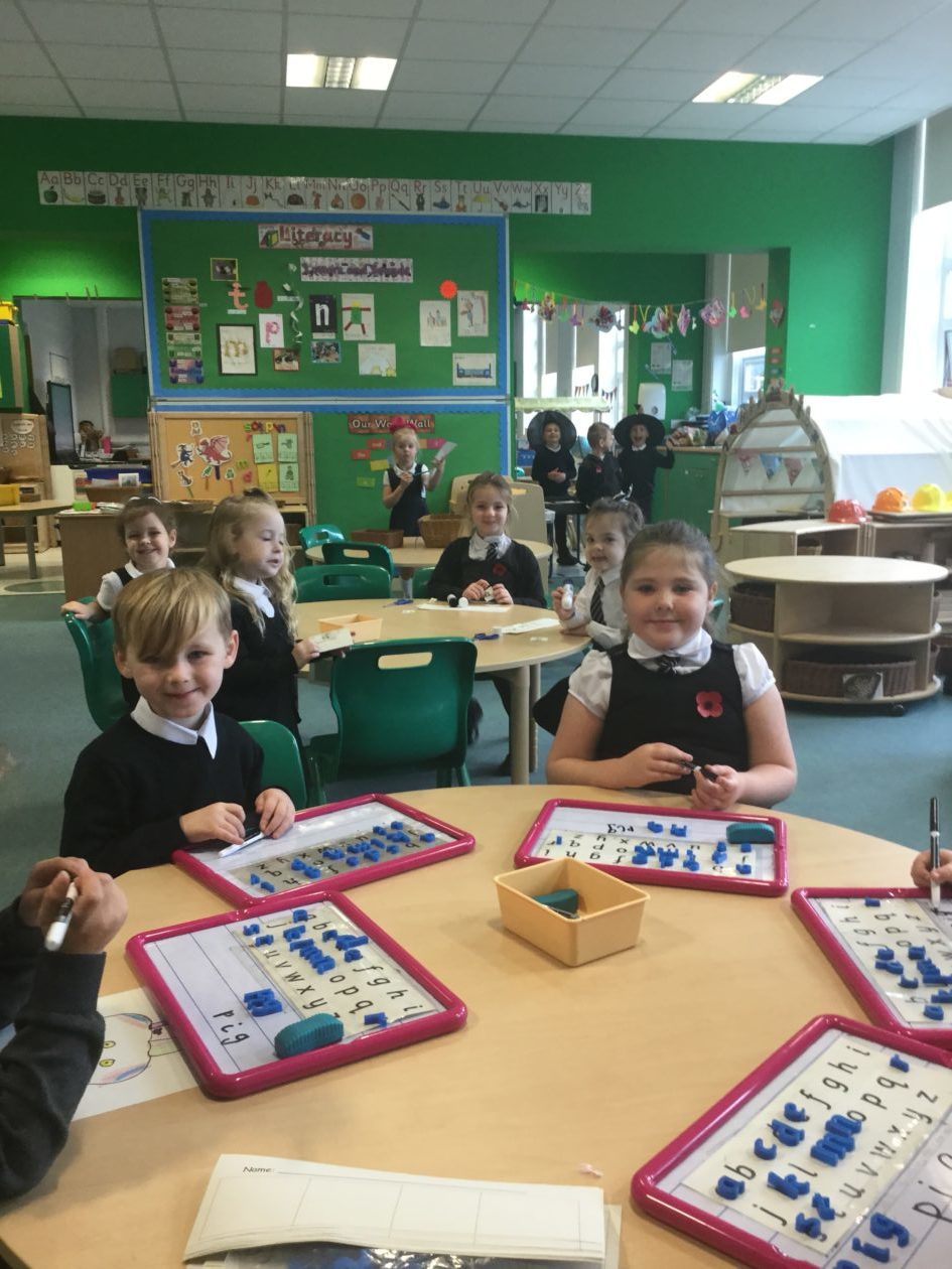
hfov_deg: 45.4
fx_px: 1137
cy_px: 634
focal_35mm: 31
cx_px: 476
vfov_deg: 58.4
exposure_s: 1/33
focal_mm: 3.3
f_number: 2.4
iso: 100
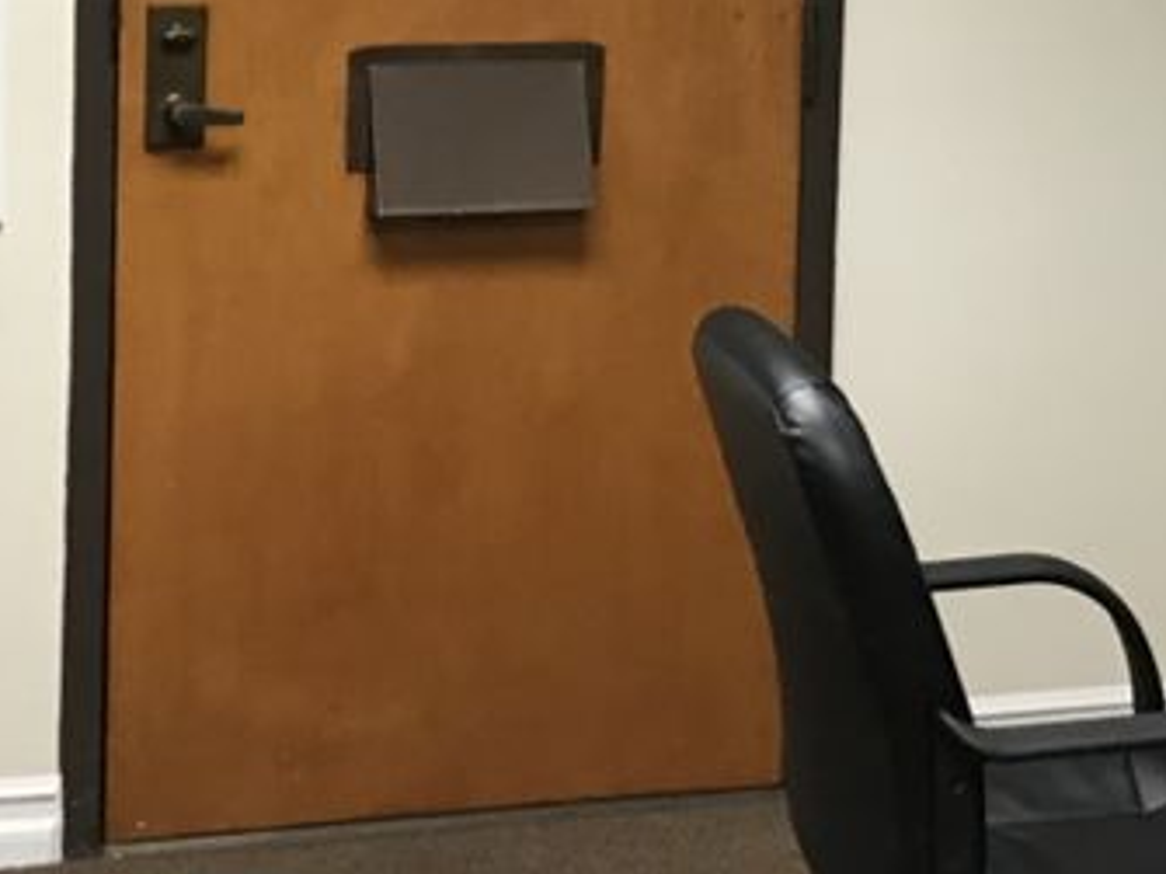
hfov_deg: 16.8
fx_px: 3940
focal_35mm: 117
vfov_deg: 12.5
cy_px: -24
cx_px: 620
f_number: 1.8
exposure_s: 1/30
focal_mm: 3.99
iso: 40
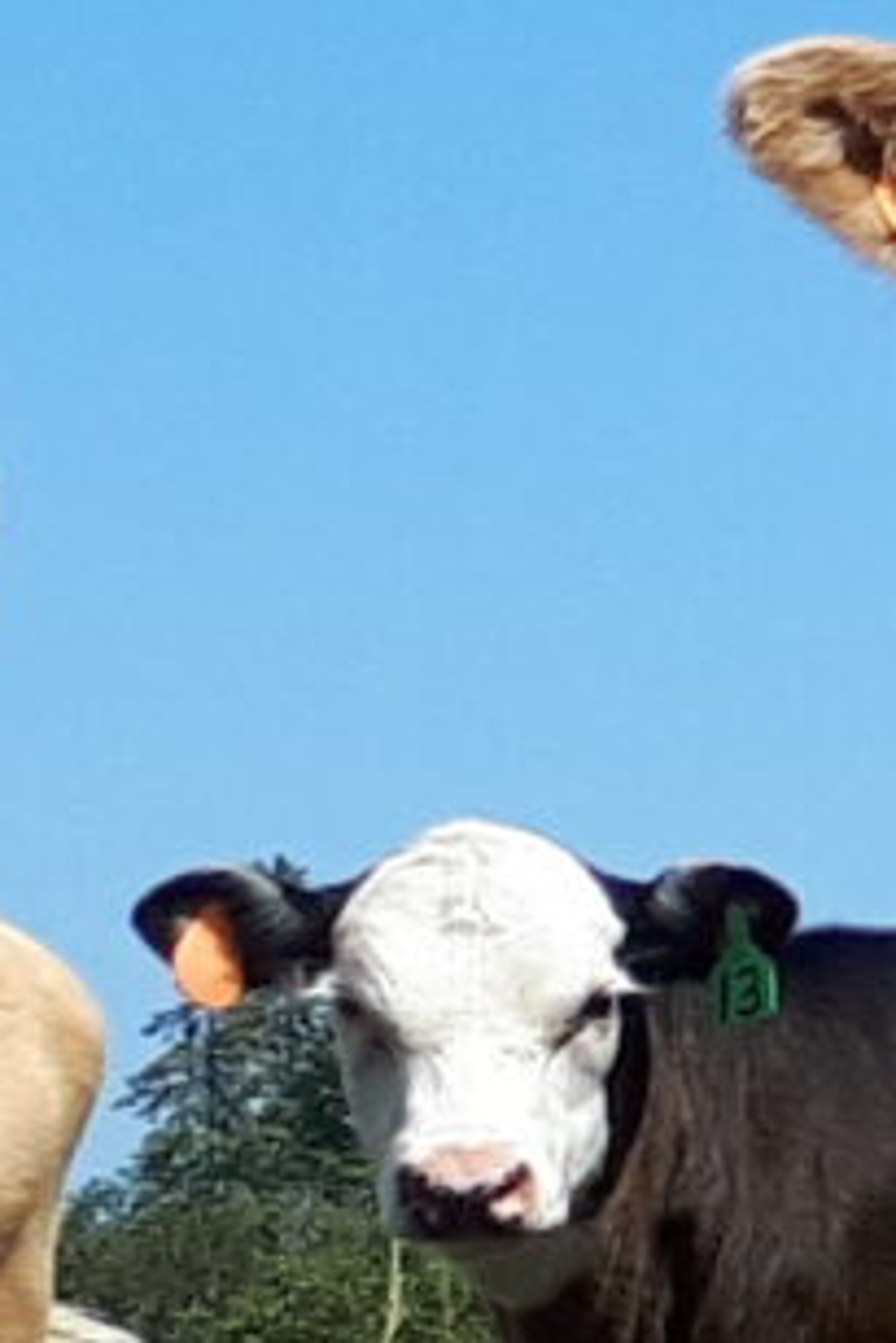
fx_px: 8725
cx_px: 5560
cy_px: 1610
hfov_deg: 4.4
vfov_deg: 8.7
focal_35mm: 234
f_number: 1.9
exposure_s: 1/1263
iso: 40
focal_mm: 3.6
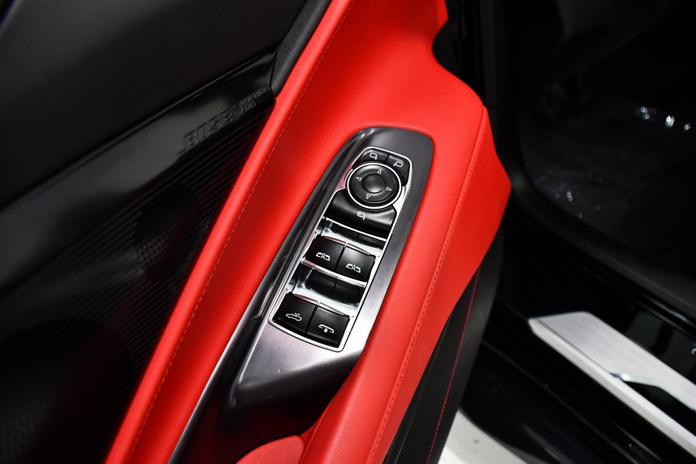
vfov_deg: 47.9
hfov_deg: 67.4
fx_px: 522
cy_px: 232
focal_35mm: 27
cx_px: 348
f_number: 3.5
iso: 1400
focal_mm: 18
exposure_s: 1/125
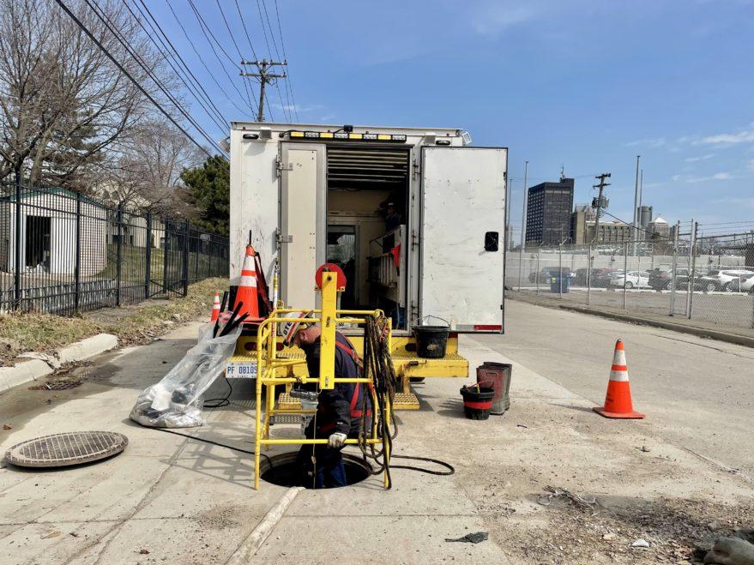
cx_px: 366
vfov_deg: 48.2
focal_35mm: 29
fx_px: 632
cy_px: 301
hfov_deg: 61.7
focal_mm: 4.2
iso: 32
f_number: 1.6
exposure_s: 1/5556
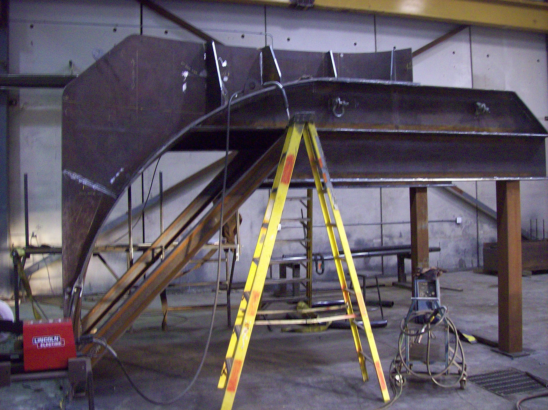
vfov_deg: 39.6
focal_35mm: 36
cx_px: 274
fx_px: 570
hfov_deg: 51.4
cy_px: 205
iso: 160
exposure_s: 1/8
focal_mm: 6
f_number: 2.7
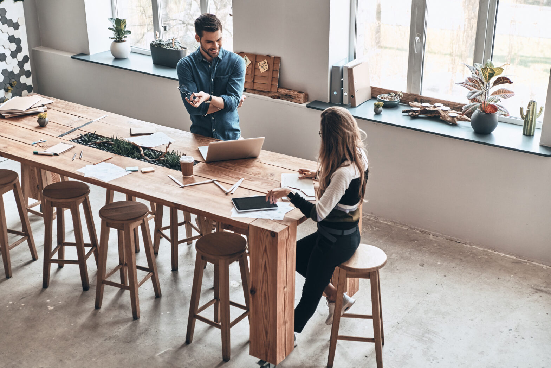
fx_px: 842
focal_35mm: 55
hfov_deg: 36.2
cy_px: 184
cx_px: 276
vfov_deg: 24.6
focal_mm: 55
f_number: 3.2
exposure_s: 1/160
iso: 640
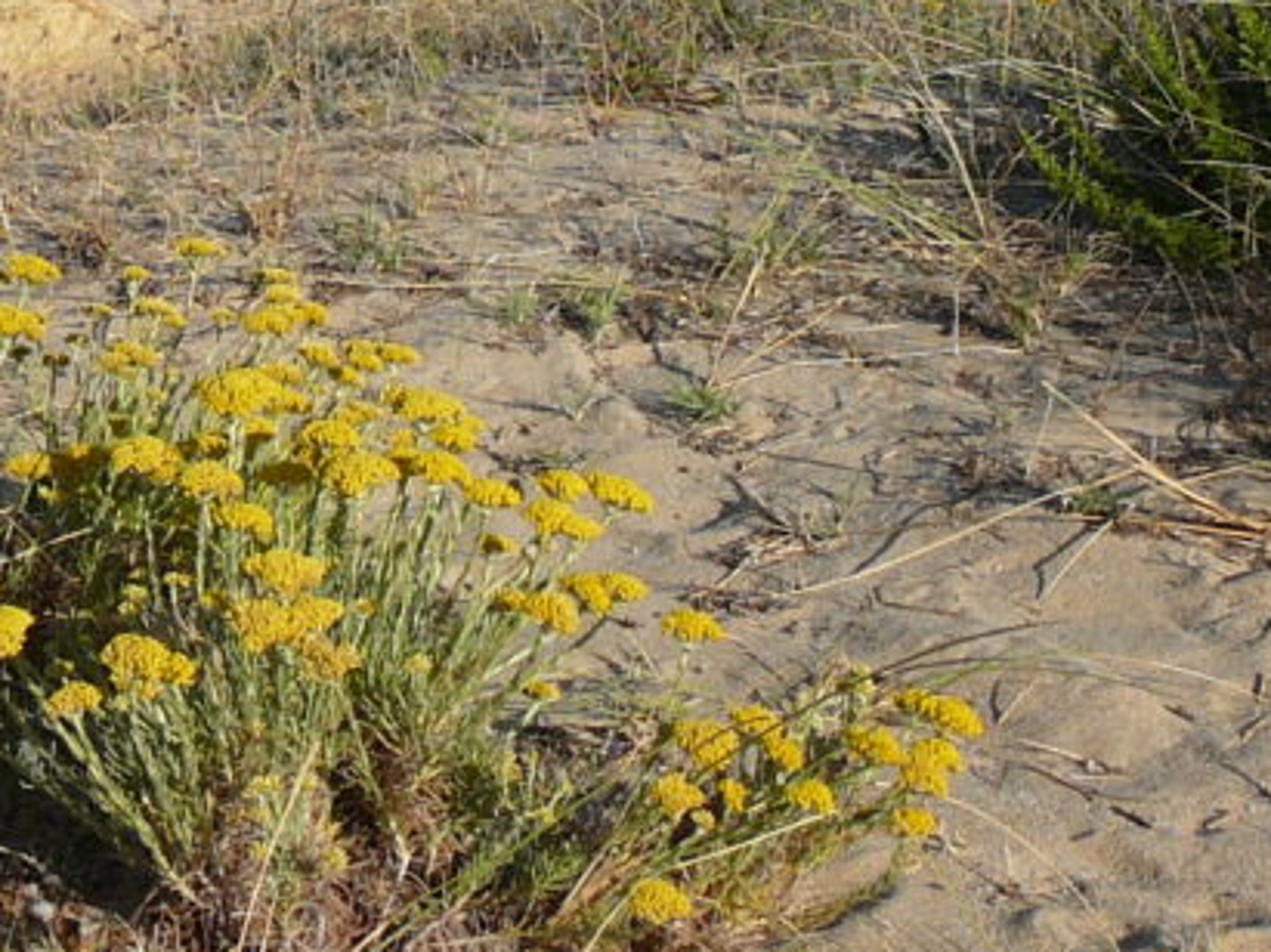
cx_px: 334
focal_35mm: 91
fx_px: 3340
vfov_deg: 15.9
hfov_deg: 21.4
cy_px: -39
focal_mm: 5.2
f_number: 5
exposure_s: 1/500
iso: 80
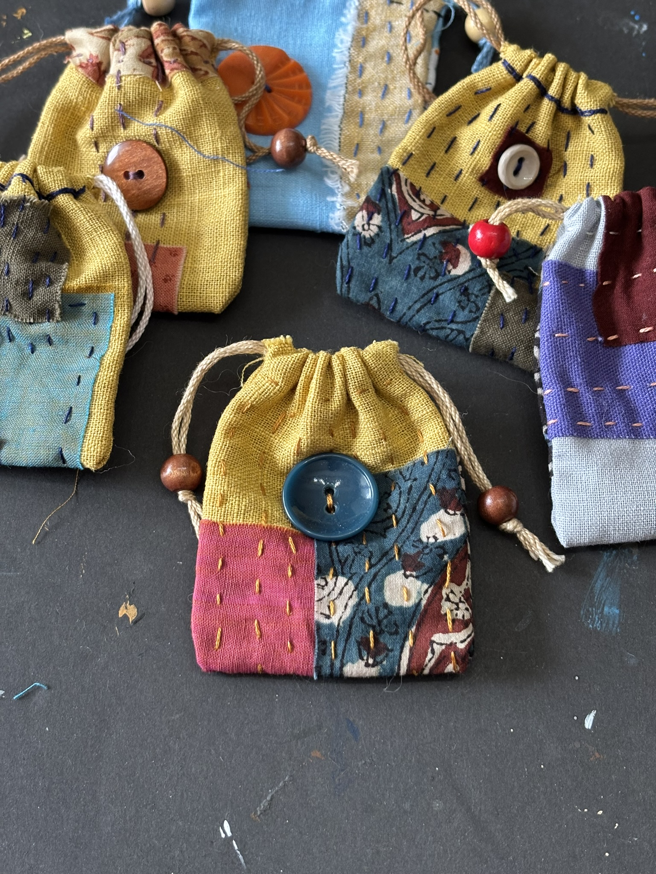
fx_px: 1314
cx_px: 328
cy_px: 437
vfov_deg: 36.8
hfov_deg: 28.0
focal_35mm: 52
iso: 250
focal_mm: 5.96
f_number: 1.6
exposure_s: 1/40
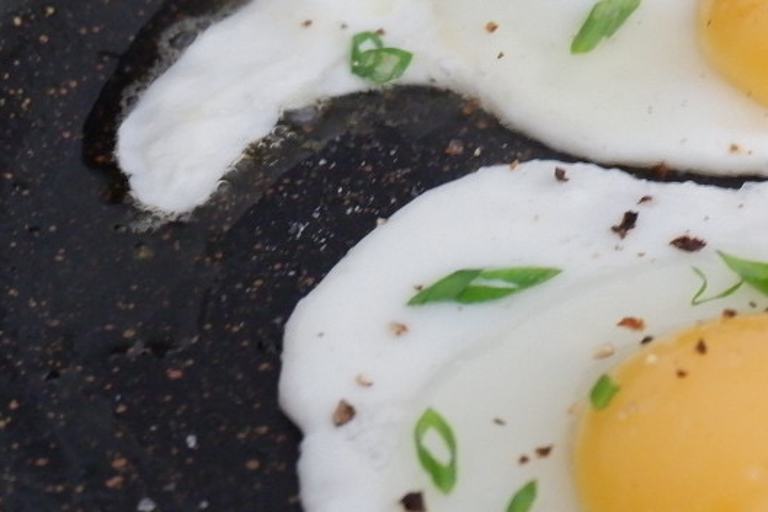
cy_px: 159
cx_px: 621
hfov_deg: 18.2
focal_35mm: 111
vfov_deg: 12.3
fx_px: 2368
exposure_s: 1/14
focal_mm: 22.1
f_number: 4.2
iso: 3200
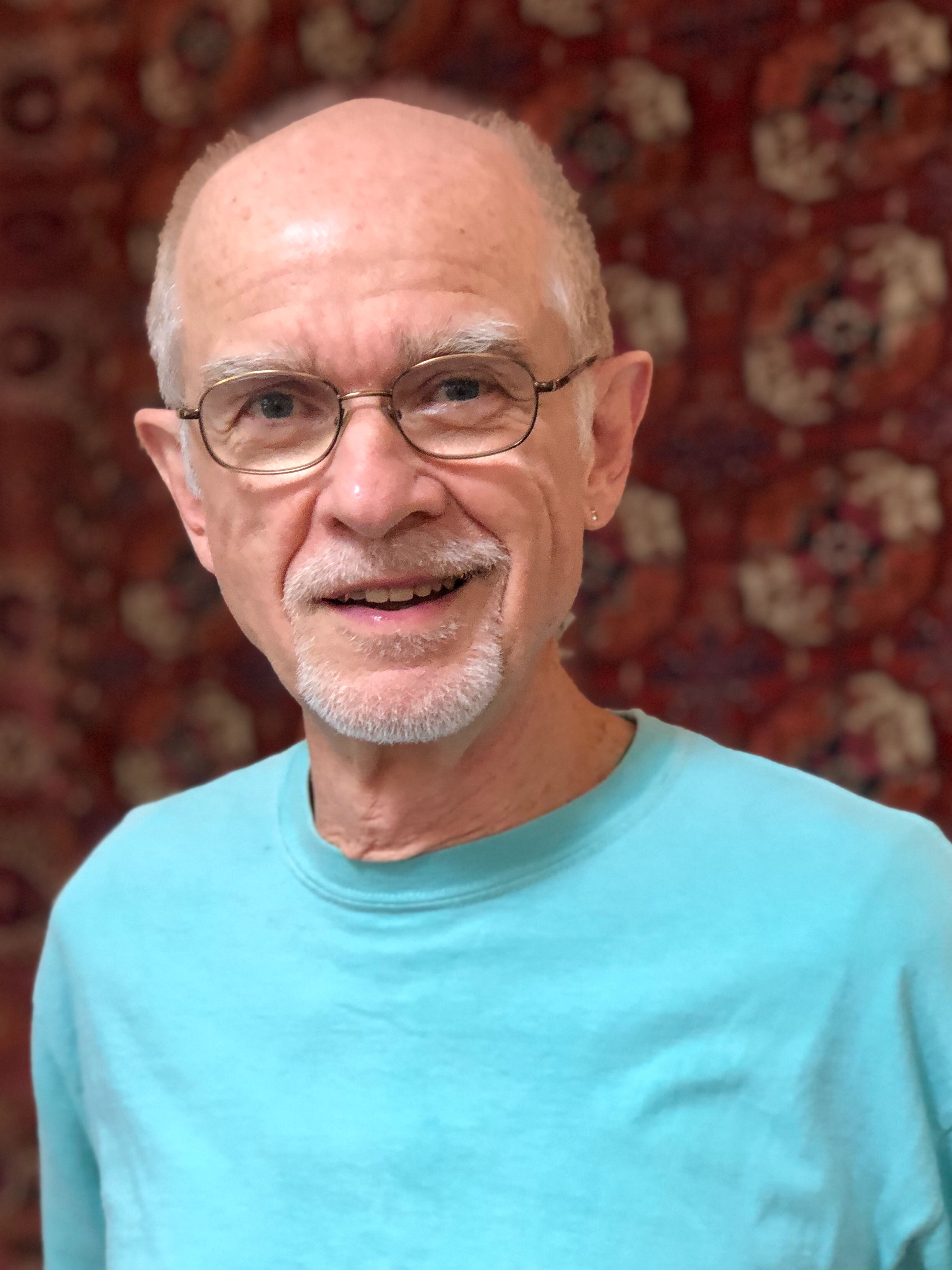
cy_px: 636
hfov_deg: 21.0
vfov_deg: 27.8
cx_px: 518
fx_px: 2567
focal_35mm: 70
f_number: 2.8
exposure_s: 1/30
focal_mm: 6.6
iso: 200
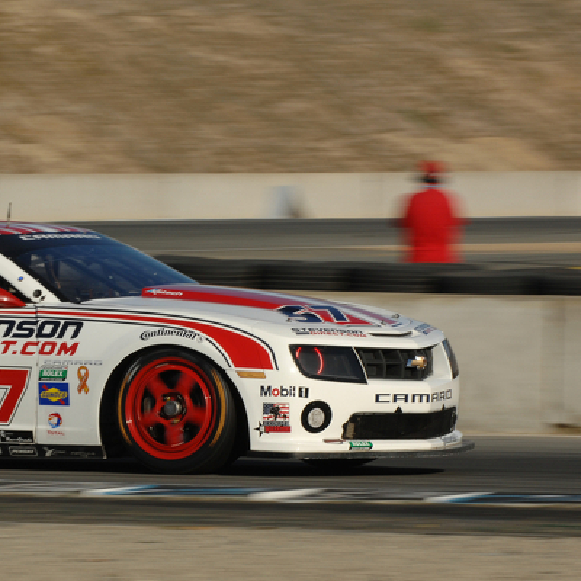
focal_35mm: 408
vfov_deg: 4.3
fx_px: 7748
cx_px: 46
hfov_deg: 4.3
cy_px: 333
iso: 100
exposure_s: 1/200
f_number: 8.5
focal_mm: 160
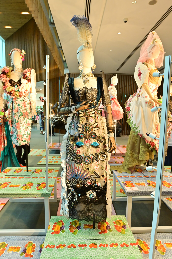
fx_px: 158
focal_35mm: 22
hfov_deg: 57.2
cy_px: 130
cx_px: 86
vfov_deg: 78.6
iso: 2500
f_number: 5.6
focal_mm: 22
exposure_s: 1/125
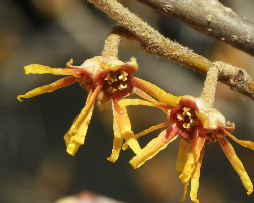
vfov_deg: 5.0
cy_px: 78
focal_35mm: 311
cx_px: 161
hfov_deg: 6.2
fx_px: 2338
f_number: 5.6
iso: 64
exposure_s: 1/298
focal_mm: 25.7
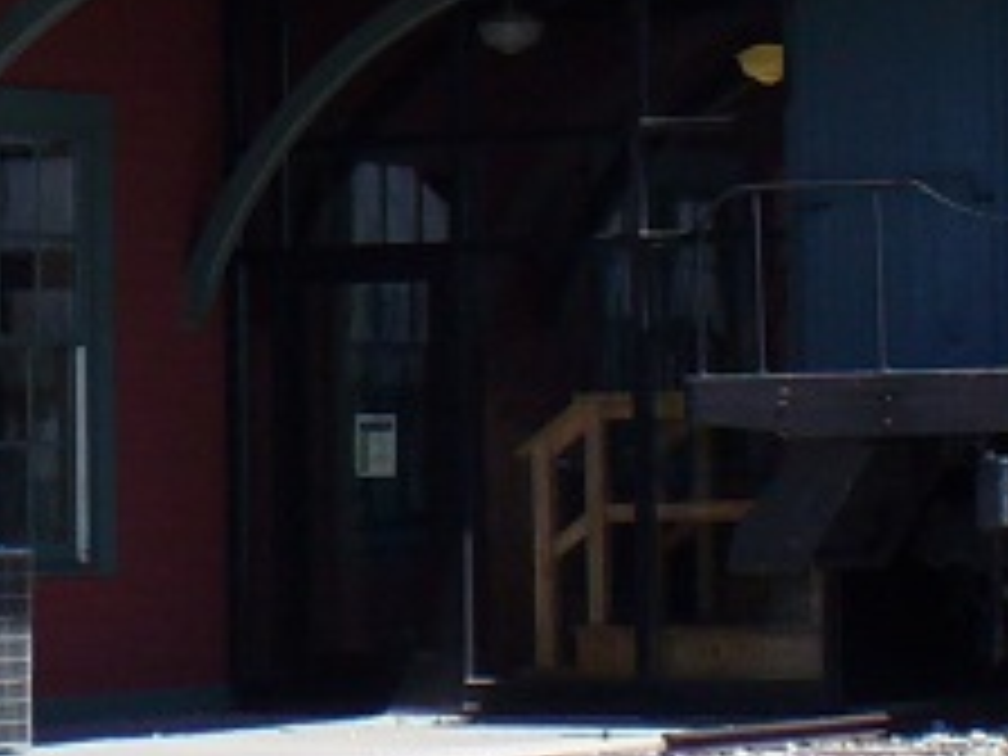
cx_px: -9
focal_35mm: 201
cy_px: 58
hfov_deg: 9.8
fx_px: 5853
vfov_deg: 7.4
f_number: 5.6
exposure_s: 1/250
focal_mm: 6.1
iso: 80
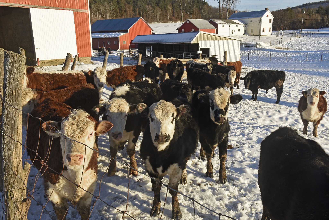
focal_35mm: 35
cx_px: 164
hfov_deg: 54.4
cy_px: 110
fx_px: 320
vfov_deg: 37.9
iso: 1600
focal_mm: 35
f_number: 20
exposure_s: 1/250
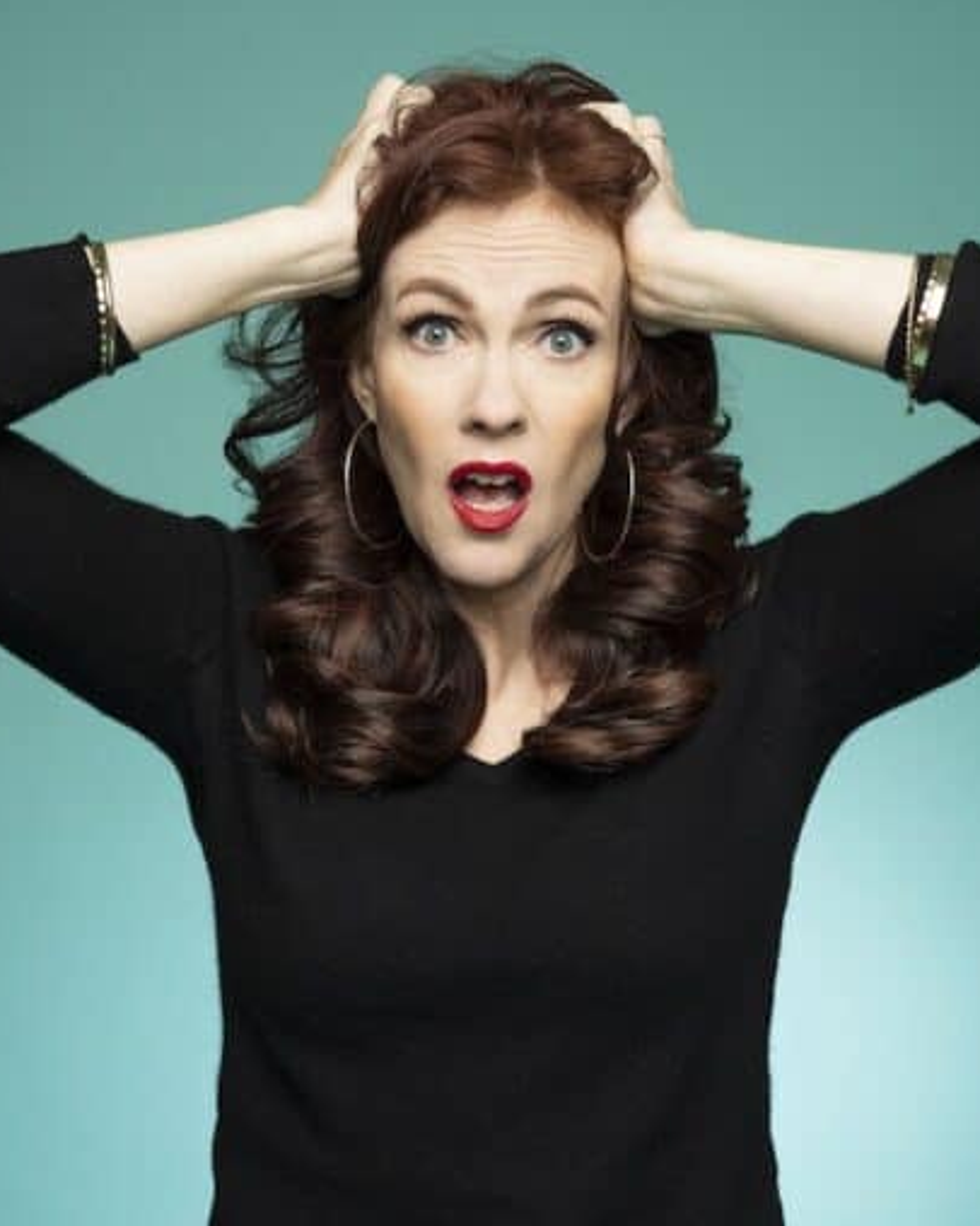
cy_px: 611
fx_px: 2576
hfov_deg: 21.5
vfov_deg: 26.8
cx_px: 512
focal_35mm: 71
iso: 400
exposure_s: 1/250
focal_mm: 50
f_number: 5.6
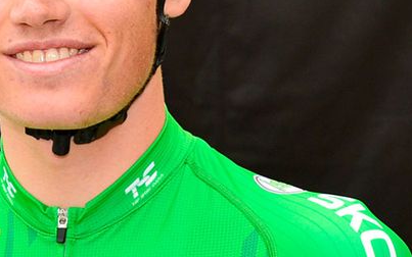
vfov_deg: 7.7
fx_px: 1909
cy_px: 61
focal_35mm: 170
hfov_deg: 12.3
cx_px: 73
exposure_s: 1/500
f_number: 5.6
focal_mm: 56
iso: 560
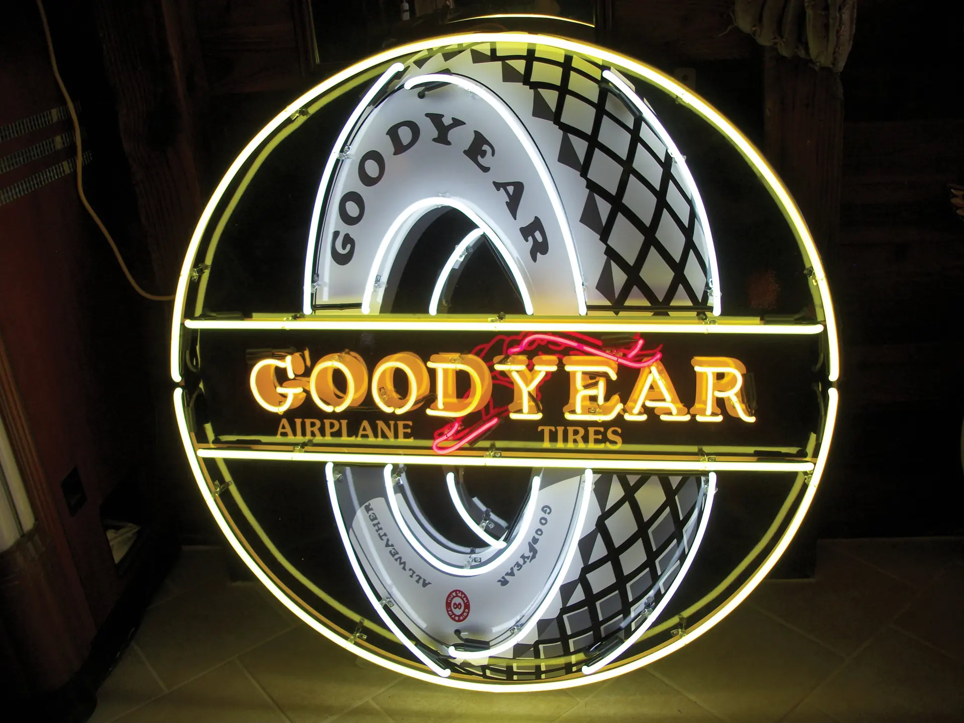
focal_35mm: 32
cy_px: 362
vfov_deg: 44.2
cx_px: 482
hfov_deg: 56.8
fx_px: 891
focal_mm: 5.7
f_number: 2.9
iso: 80
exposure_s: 1/60
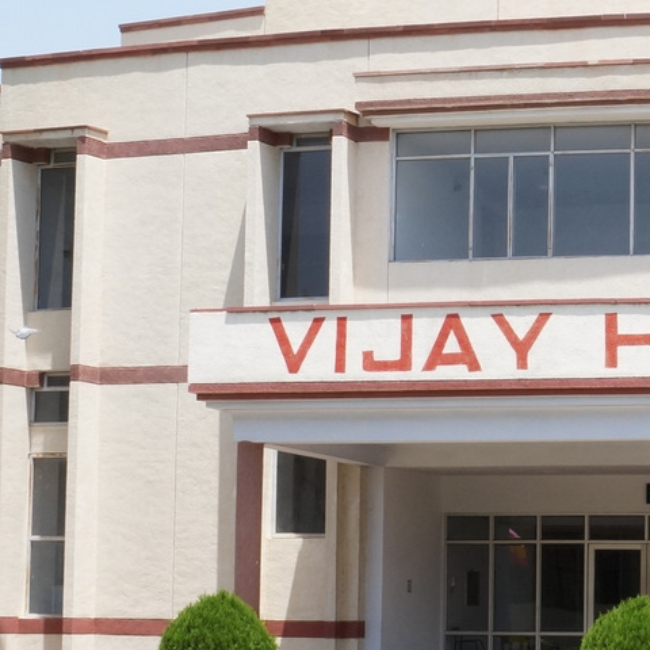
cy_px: 430
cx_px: 772
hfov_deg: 16.4
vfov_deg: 17.0
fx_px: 2167
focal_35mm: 102
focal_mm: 24
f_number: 22
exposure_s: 1/80
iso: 400
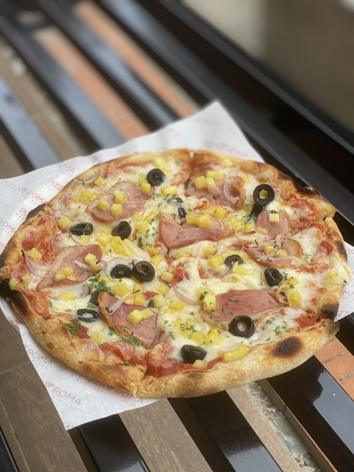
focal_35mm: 52
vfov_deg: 36.8
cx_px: 177
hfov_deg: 28.0
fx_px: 709
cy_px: 236
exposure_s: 1/457
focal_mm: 6
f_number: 2
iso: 20
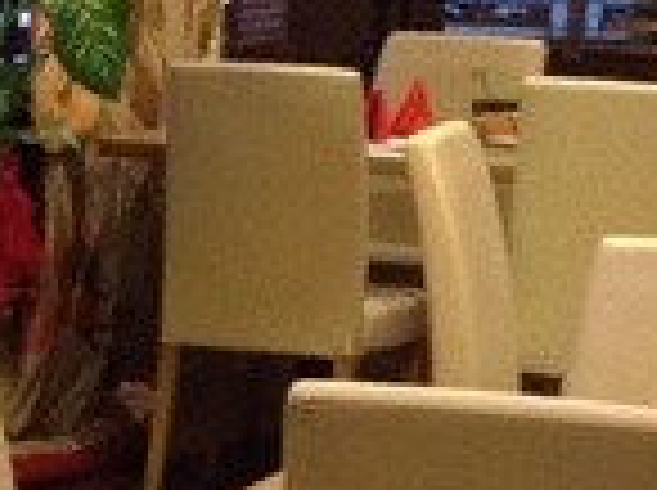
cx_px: -288
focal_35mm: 204
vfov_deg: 7.2
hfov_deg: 9.5
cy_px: 627
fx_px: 3865
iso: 250
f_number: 2.4
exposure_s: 1/15
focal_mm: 4.28
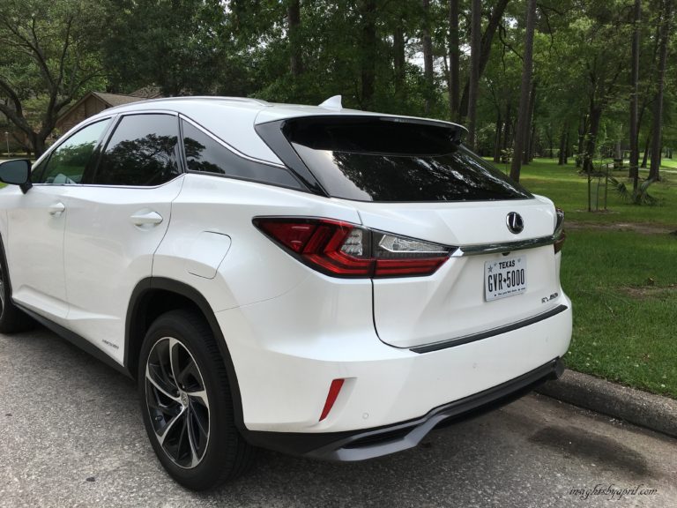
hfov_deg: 61.7
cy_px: 254
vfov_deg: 48.2
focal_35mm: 29
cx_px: 338
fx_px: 567
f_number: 2.2
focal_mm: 4.15
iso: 25
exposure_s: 1/1115
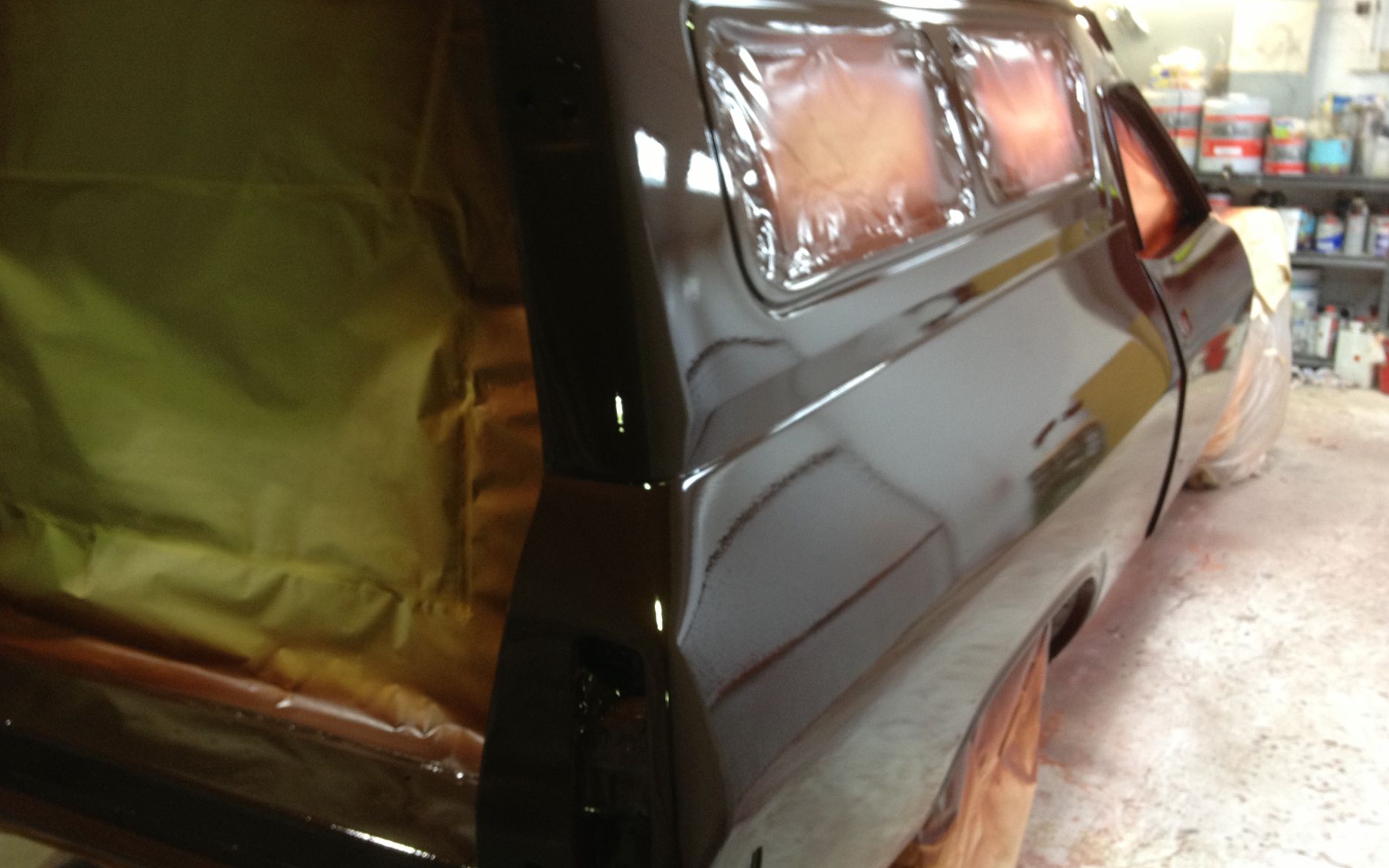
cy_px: 490
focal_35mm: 38
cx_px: 706
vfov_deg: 33.5
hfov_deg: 51.5
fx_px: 1439
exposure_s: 1/20
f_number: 2.4
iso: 100
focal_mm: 4.28
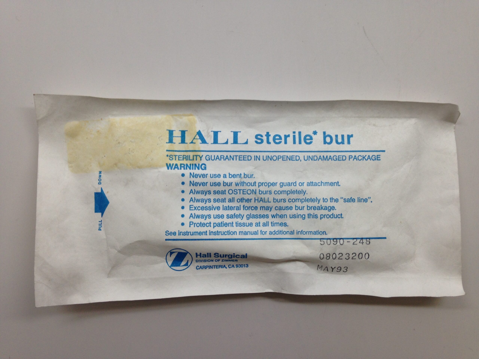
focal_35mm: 33
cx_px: 240
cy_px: 180
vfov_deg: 42.9
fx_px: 457
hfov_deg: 55.4
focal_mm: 4.12
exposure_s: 1/60
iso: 50
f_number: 2.4
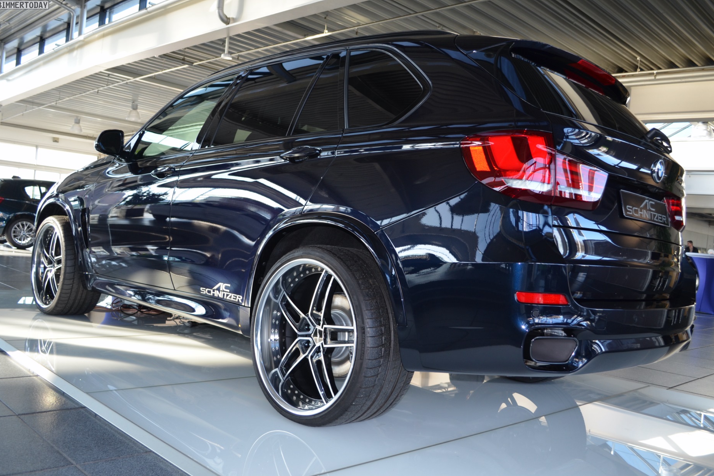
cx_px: 361
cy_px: 245
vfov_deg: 42.3
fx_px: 615
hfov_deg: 60.3
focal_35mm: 31
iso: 280
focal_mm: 20
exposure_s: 1/125
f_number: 3.8
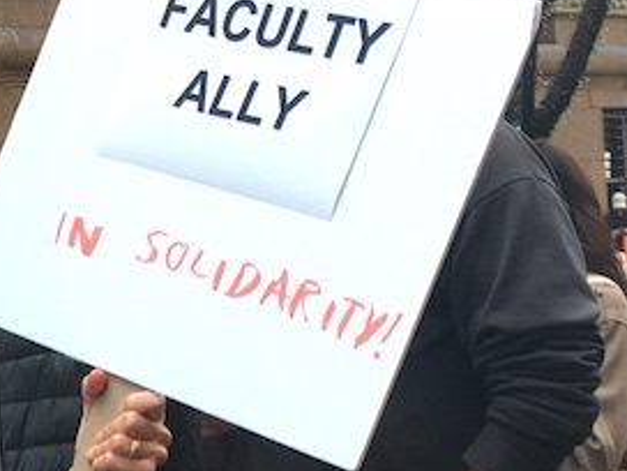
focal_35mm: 109
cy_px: 369
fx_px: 1974
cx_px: -111
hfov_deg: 17.3
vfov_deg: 13.5
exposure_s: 1/120
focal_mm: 4.15
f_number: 2.2
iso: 25
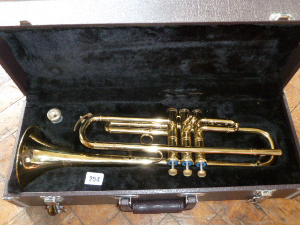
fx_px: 277
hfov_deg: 56.8
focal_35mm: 32
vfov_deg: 44.2
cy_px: 112
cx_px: 150
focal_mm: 5.3
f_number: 3.5
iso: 400
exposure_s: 1/30
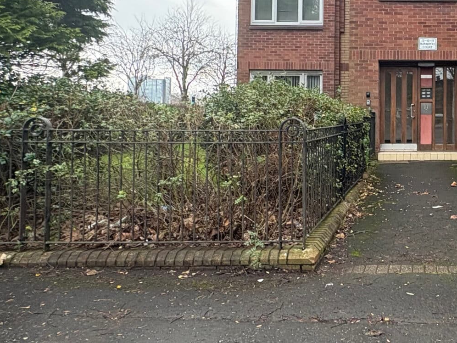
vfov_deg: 38.8
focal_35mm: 36
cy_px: 93
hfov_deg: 45.3
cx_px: 432
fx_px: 475
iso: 125
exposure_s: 1/99
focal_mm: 2.22
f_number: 2.2
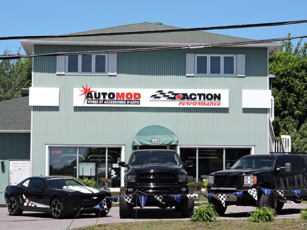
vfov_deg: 14.1
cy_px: 115
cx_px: 154
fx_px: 931
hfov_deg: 18.7
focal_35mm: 105
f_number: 4.2
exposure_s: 1/640
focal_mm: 18.7
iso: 100
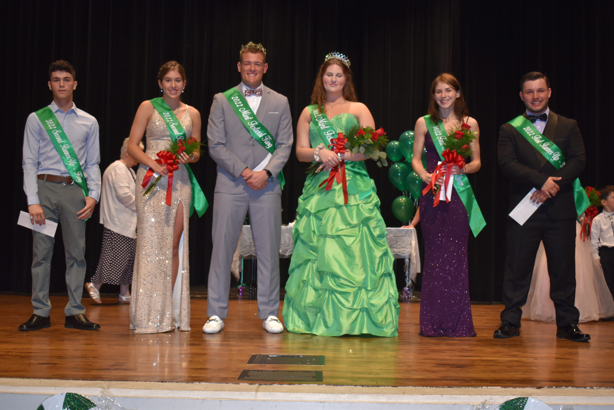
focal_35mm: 46
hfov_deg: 42.3
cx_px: 307
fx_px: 793
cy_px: 205
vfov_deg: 28.9
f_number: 4.2
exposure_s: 1/125
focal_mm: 31
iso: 800
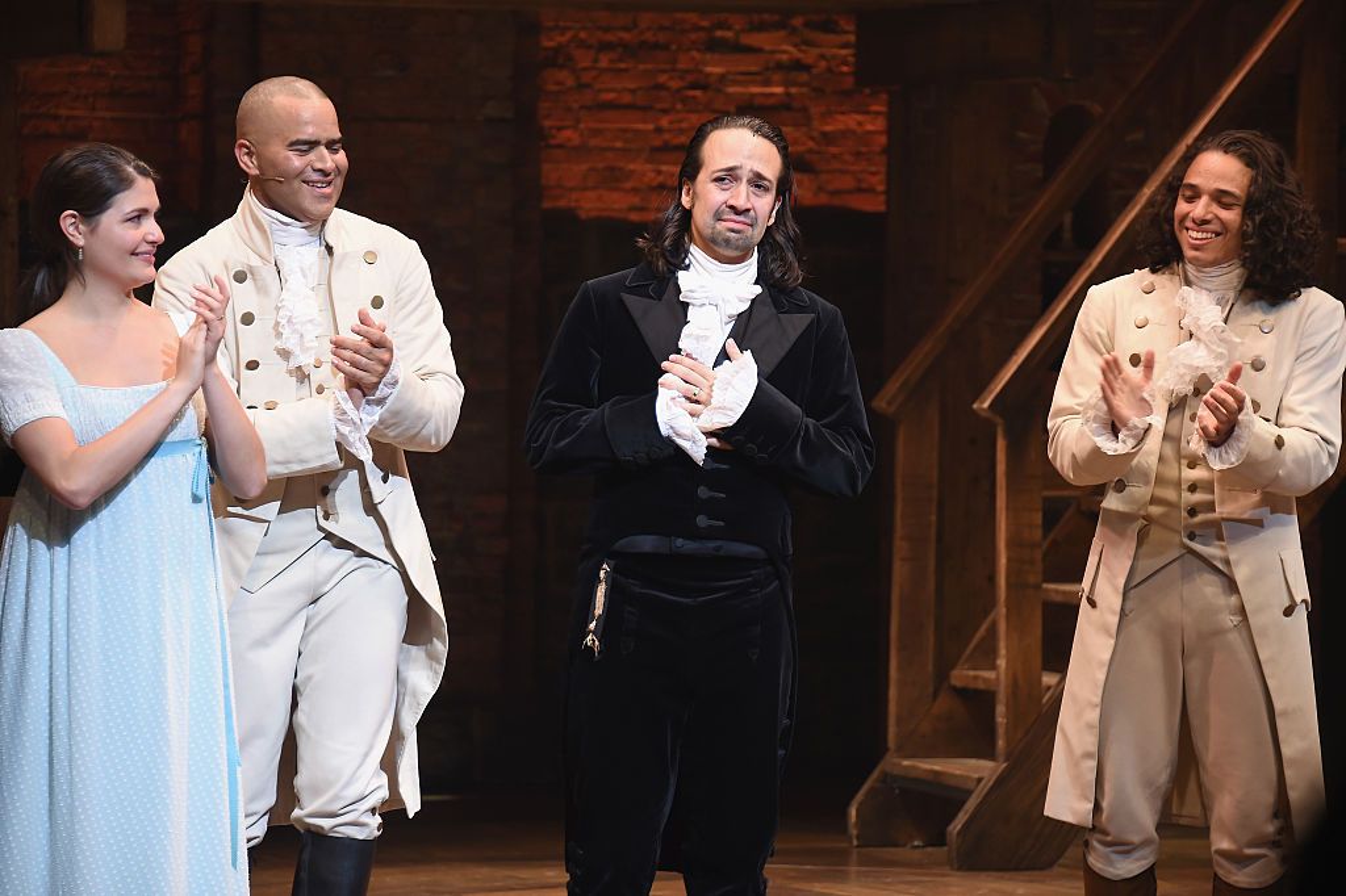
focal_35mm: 170
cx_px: 673
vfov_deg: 8.1
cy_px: 448
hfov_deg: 12.1
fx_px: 6354
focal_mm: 170
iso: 1600
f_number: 5.6
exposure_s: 1/500
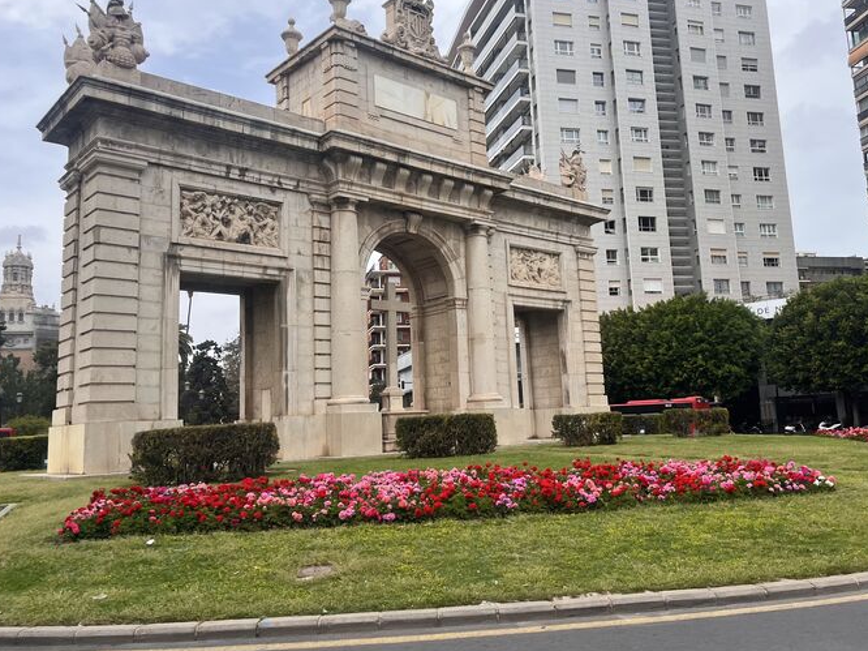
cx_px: 465
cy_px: 299
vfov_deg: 46.7
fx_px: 752
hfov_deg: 59.9
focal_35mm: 30
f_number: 1.6
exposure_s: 1/1175
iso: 50
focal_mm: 5.1
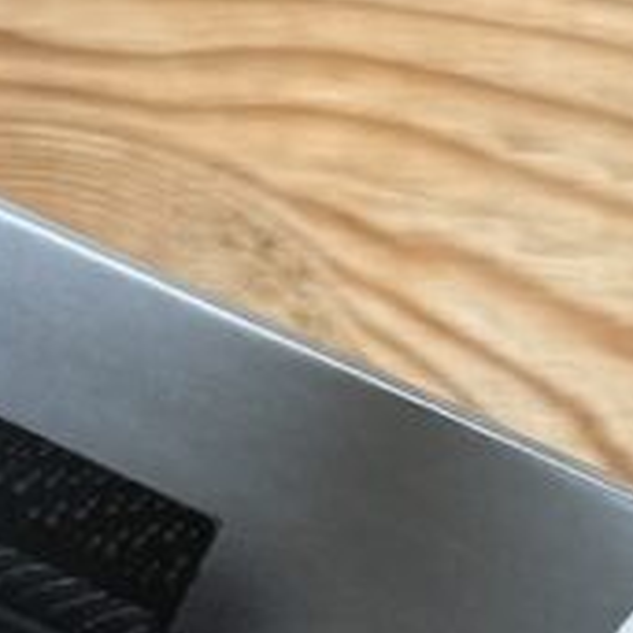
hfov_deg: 8.7
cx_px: 1314
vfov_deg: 9.1
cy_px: 814
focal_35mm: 190
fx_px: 3931
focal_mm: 6.76
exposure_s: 1/60
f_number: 1.78
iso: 250
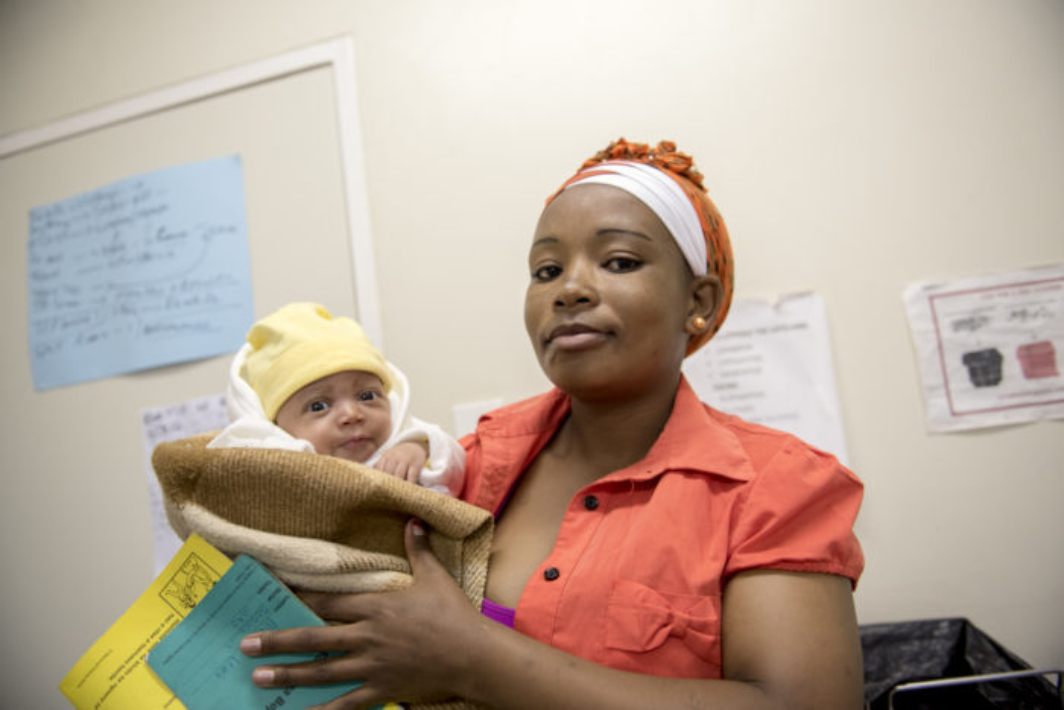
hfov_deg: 73.7
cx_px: 532
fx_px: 709
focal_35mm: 24
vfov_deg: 53.2
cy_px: 355
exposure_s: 1/200
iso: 1000
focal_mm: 24
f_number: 2.8
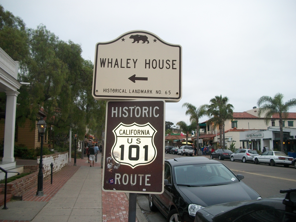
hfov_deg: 56.8
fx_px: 274
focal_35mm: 32
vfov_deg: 44.2
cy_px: 111
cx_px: 148
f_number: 2.9
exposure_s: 1/125
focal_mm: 5.7
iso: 80
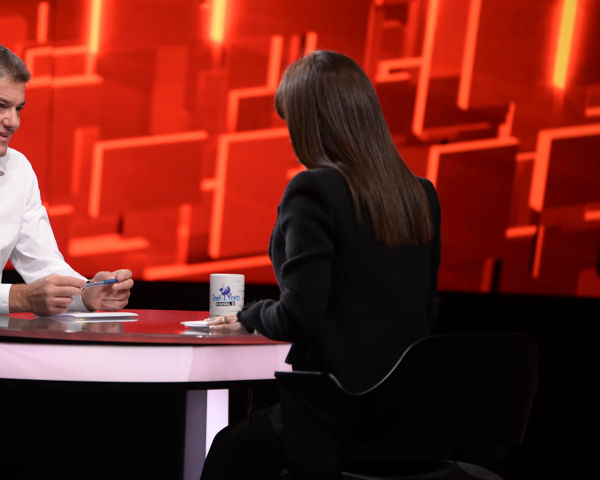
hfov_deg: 6.6
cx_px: 147
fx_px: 5167
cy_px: 177
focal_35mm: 291
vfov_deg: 5.3
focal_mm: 200
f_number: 2.8
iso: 640
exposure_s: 1/200
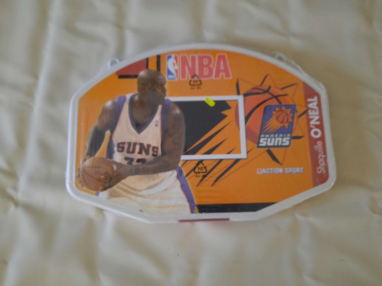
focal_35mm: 25
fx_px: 276
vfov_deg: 54.9
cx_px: 191
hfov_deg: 69.4
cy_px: 143
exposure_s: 1/25
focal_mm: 4.6
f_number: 2
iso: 500
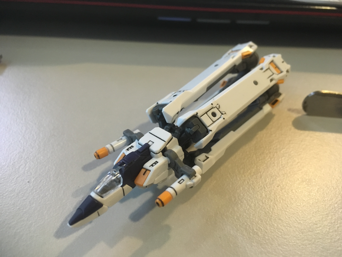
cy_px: 128
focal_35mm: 29
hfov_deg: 61.7
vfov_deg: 48.2
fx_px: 287
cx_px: 171
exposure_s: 1/25
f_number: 2.2
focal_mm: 4.15
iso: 200
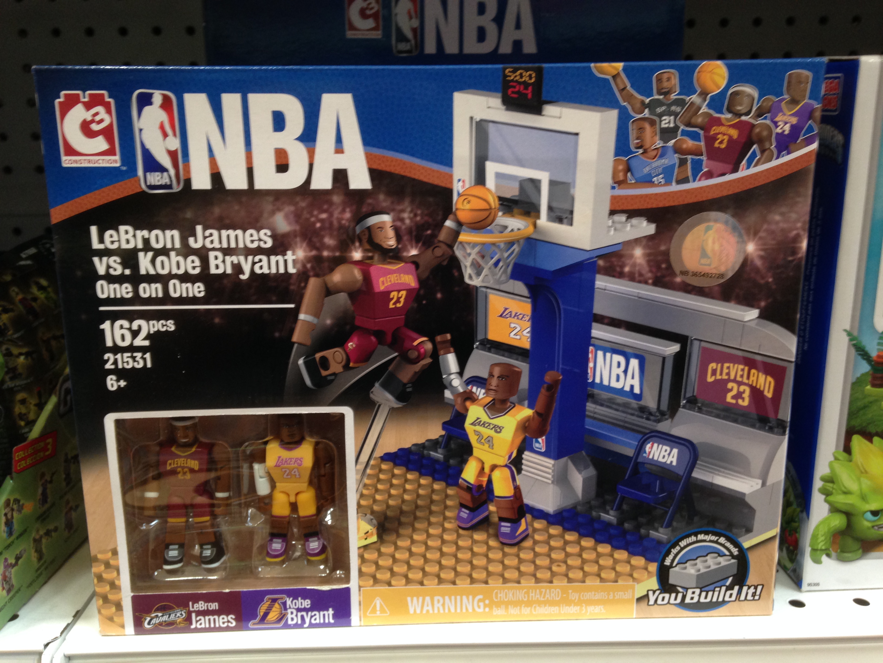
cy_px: 332
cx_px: 442
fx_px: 842
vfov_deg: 42.9
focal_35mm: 33
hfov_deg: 55.4
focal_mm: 4.12
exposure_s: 1/20
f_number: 2.4
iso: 100
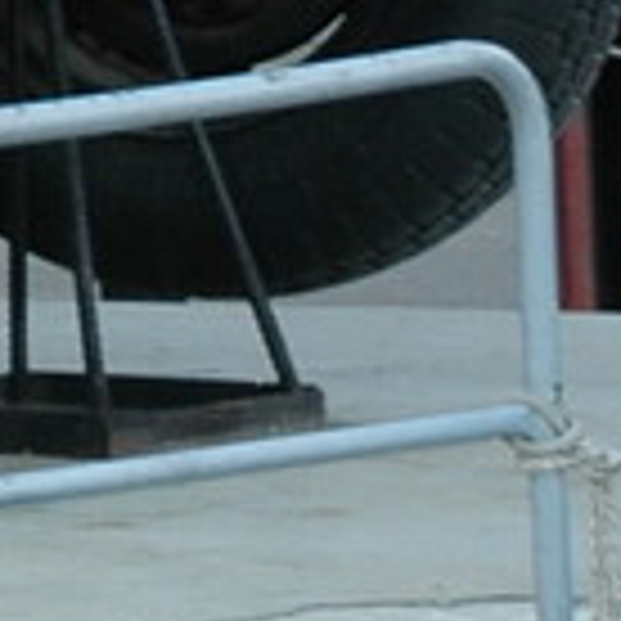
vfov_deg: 4.1
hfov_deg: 3.9
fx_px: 8381
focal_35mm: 413
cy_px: -1109
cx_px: -2120
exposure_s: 1/200
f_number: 4.2
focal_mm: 35
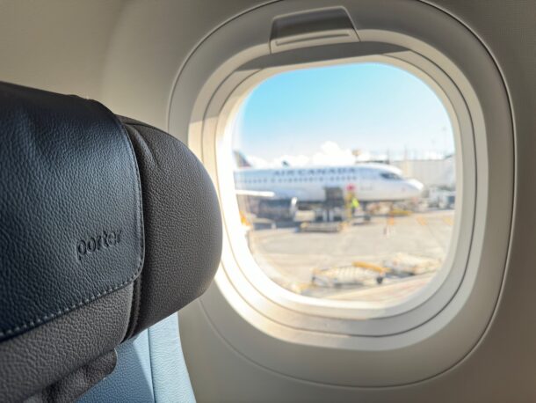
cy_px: 202
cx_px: 268
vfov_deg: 56.8
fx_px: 372
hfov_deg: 71.6
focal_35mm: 24
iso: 100
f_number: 1.78
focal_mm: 6.86
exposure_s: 1/100
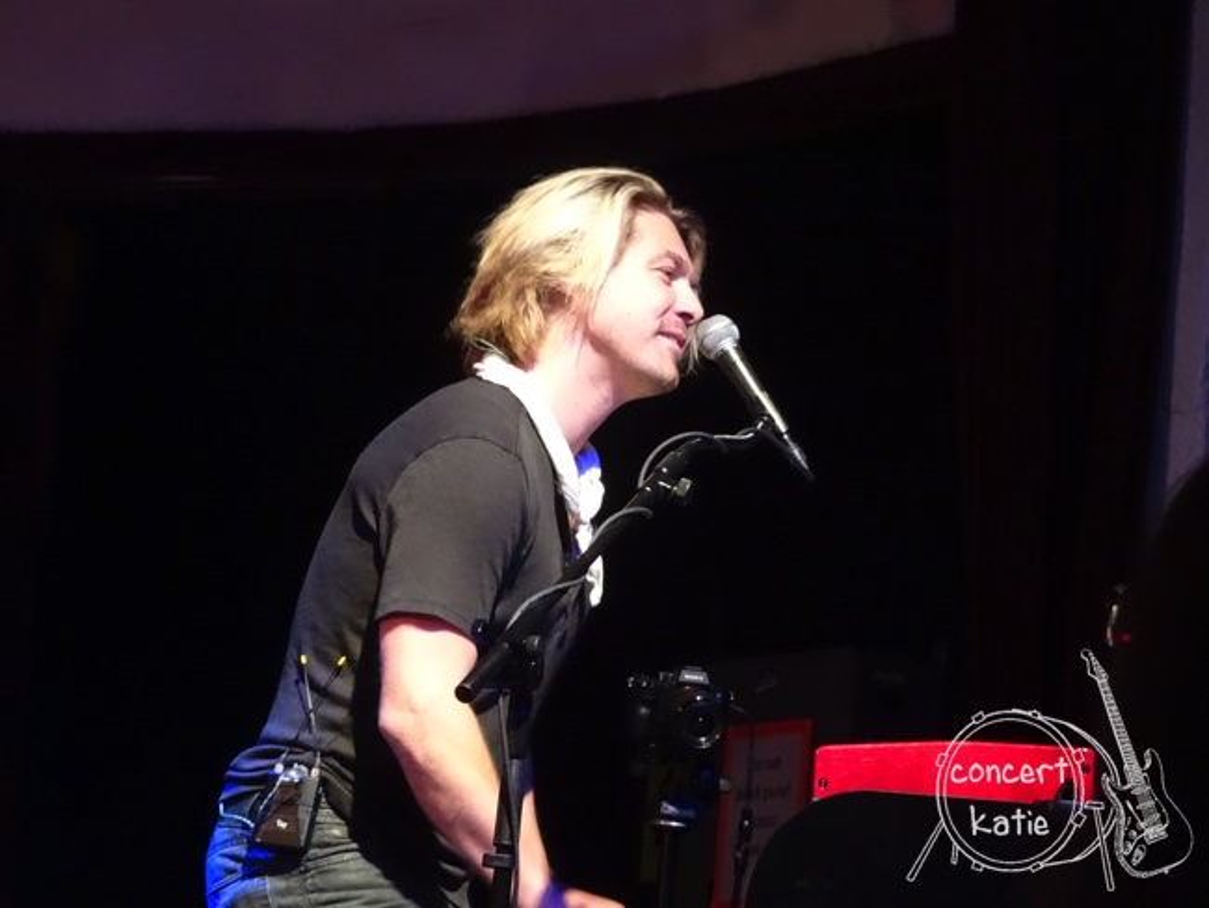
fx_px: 7197
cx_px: 604
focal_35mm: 206
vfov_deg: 7.2
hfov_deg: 9.6
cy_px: 454
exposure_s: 1/30
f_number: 6.3
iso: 1600
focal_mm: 35.17
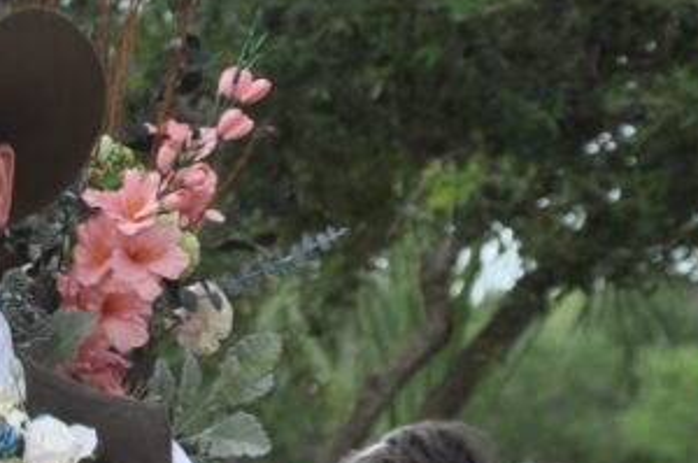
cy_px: 681
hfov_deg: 4.9
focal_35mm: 420
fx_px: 8130
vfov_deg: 3.3
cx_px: -486
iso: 200
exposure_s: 1/200
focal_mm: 70
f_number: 8
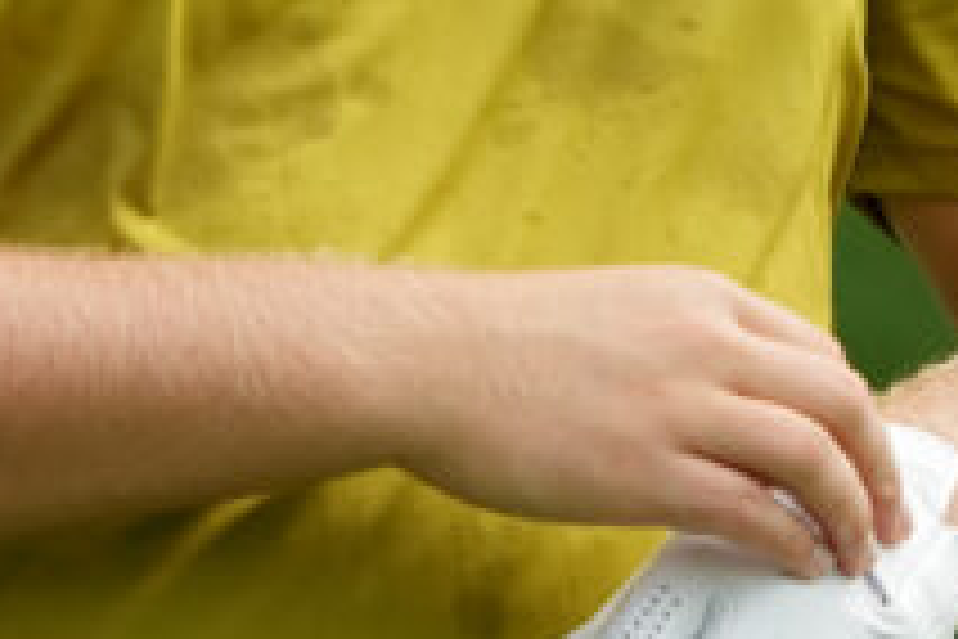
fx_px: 51222
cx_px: 450
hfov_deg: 1.1
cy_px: -191
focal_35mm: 1925
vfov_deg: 0.7
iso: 640
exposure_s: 1/3200
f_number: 3.5
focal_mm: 400
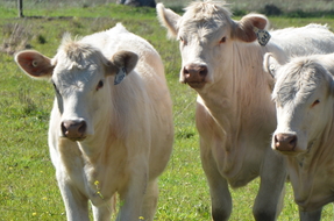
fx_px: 2944
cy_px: 151
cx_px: 228
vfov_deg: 4.3
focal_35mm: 318
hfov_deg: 6.5
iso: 200
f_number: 6.3
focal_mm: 105
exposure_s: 1/640
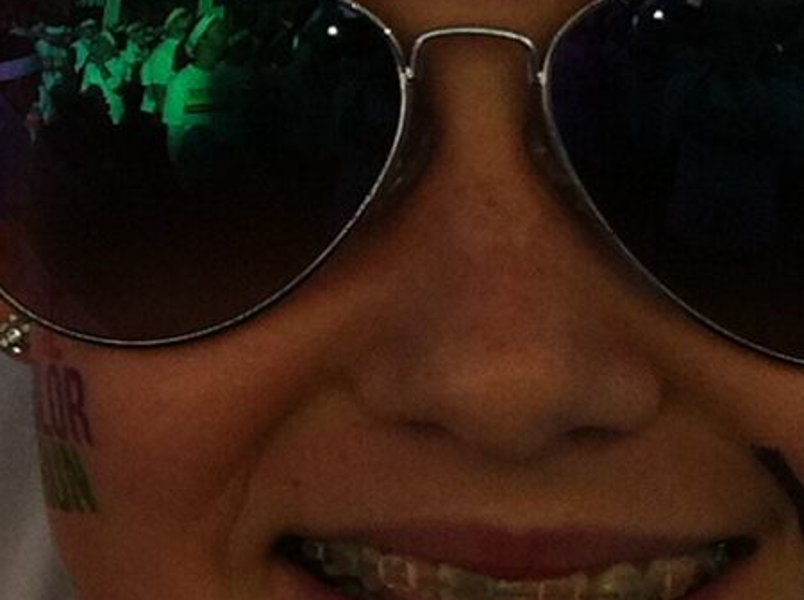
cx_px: -1059
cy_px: 225
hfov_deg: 9.1
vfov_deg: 7.4
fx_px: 4615
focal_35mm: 199
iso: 80
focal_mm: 3.85
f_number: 2.8
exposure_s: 1/888
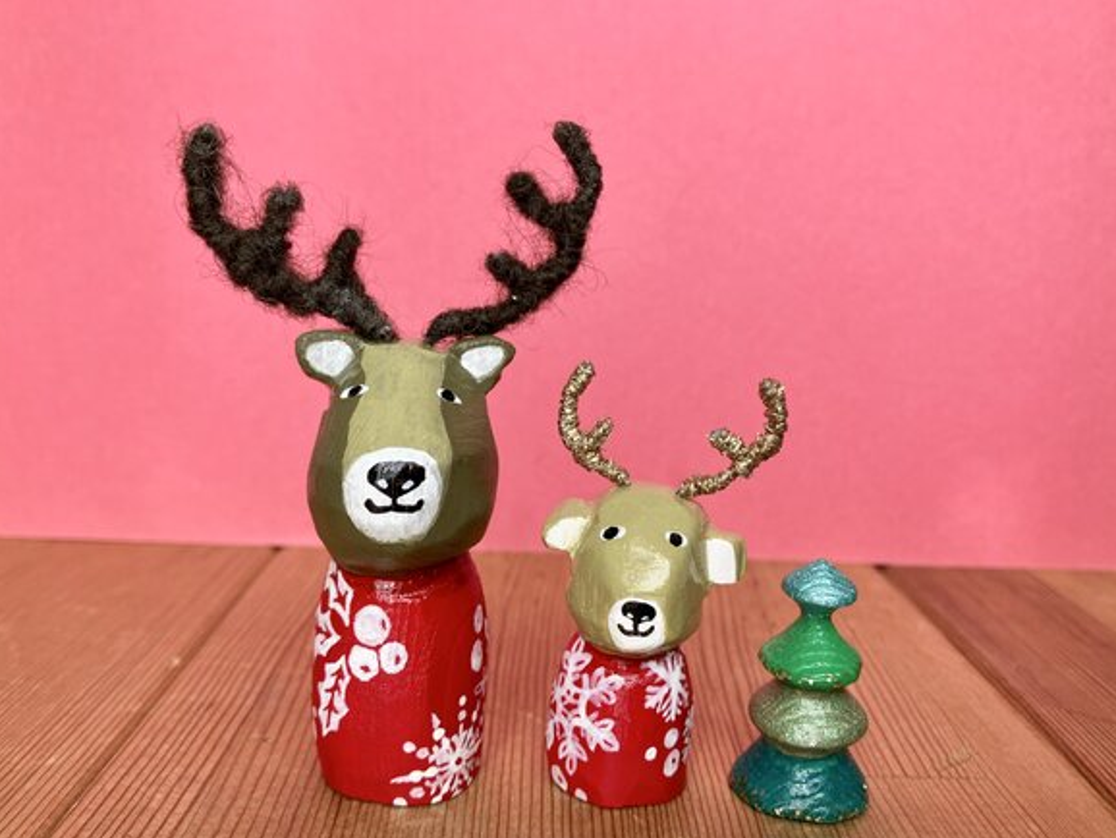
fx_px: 1000
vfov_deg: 45.4
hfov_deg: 58.3
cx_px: 546
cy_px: 446
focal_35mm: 31
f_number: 1.8
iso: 25
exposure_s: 1/121
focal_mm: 3.99
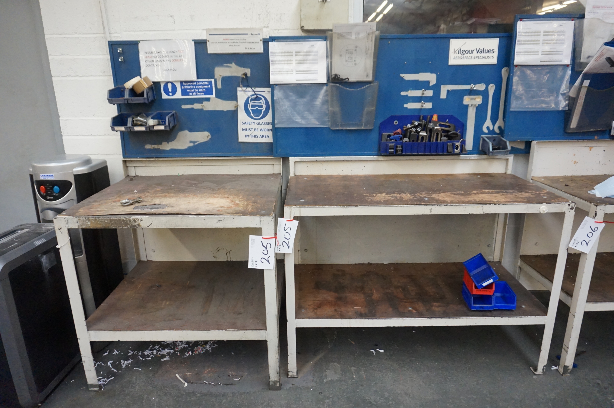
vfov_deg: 53.1
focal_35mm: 24
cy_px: 204
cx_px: 307
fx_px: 409
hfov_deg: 73.8
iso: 2500
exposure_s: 1/160
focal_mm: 16
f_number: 3.5
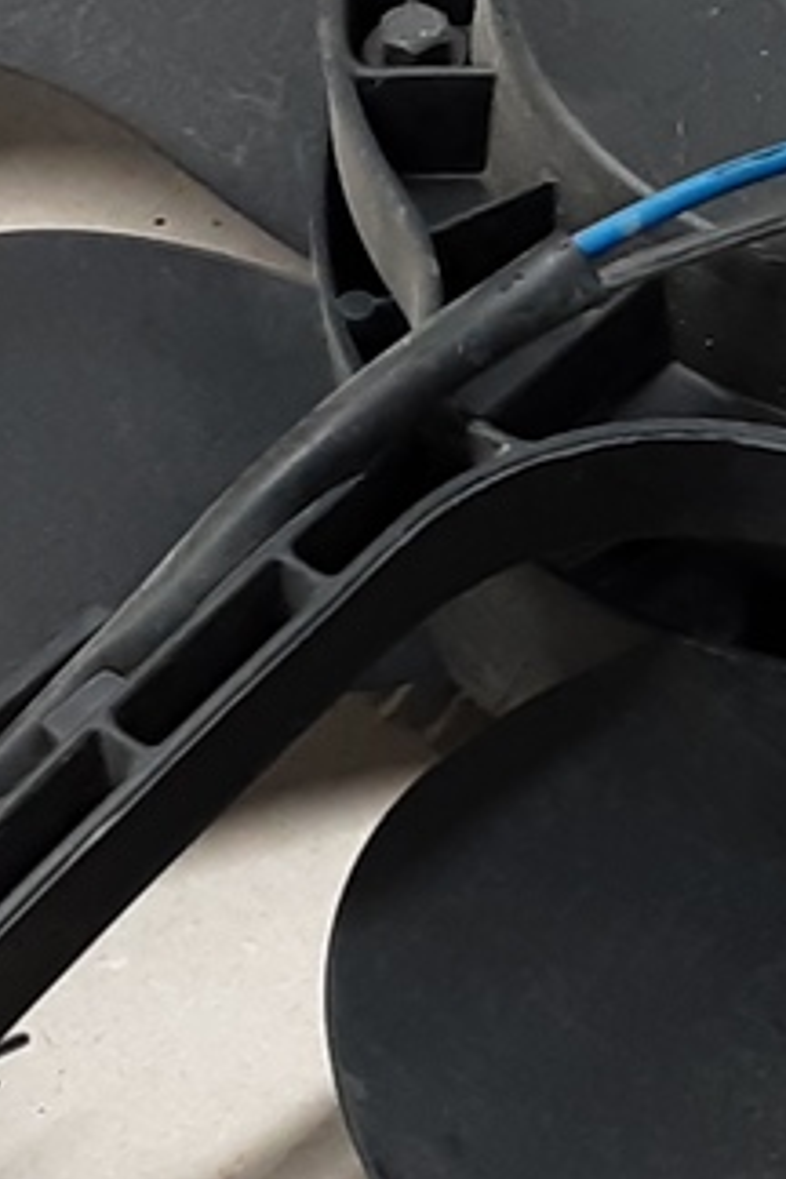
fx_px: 4421
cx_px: 793
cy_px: 610
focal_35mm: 135
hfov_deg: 10.1
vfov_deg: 15.2
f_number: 1.9
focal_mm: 2.9
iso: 100
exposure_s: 1/50
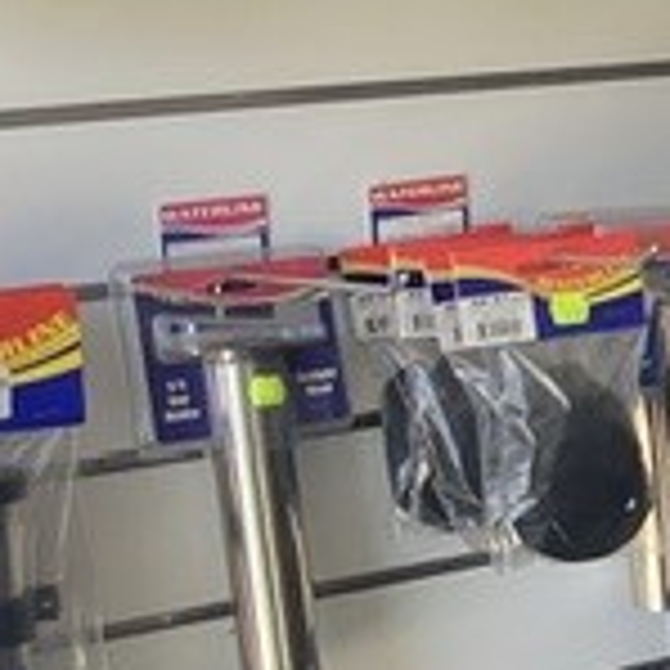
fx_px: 2584
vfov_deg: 14.8
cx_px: 1178
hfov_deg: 13.4
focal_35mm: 118
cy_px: 423
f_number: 2.4
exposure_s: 1/100
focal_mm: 3.3
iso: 40
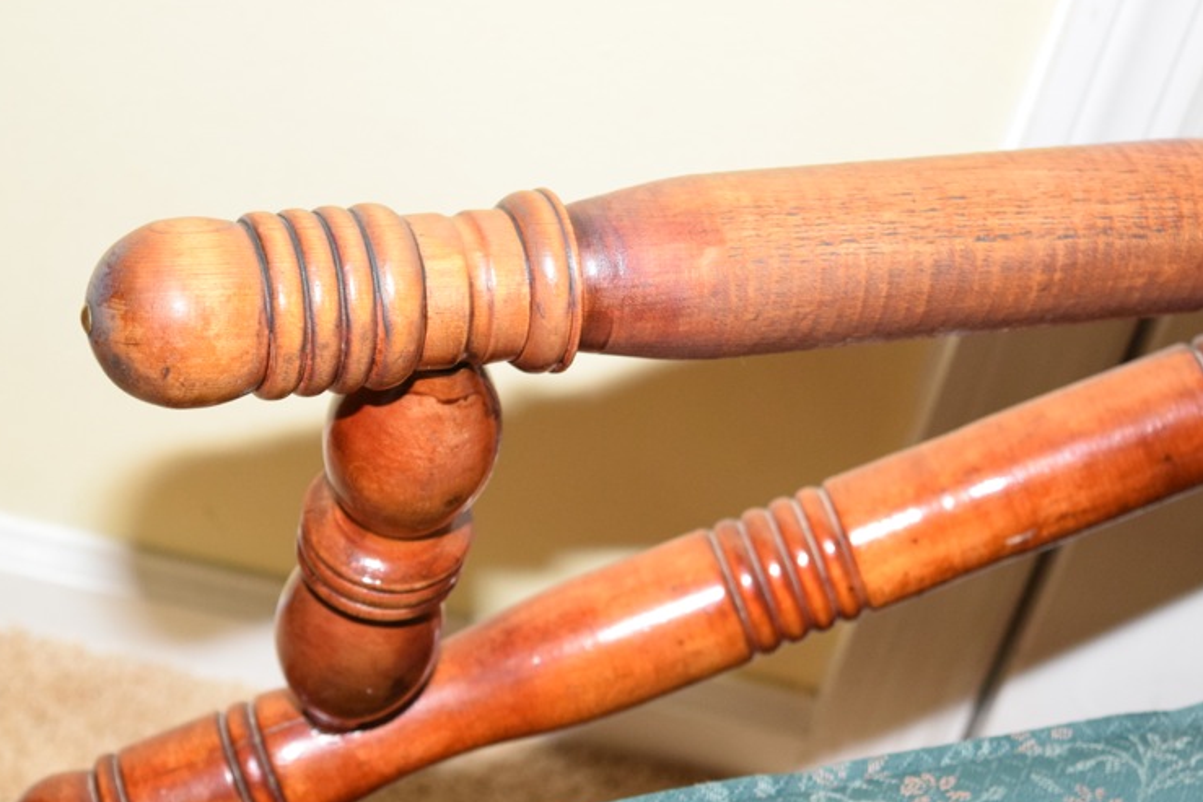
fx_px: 3732
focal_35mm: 112
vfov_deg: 12.3
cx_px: 692
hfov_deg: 18.3
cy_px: 447
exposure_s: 1/60
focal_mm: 55
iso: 1800
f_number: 5.6
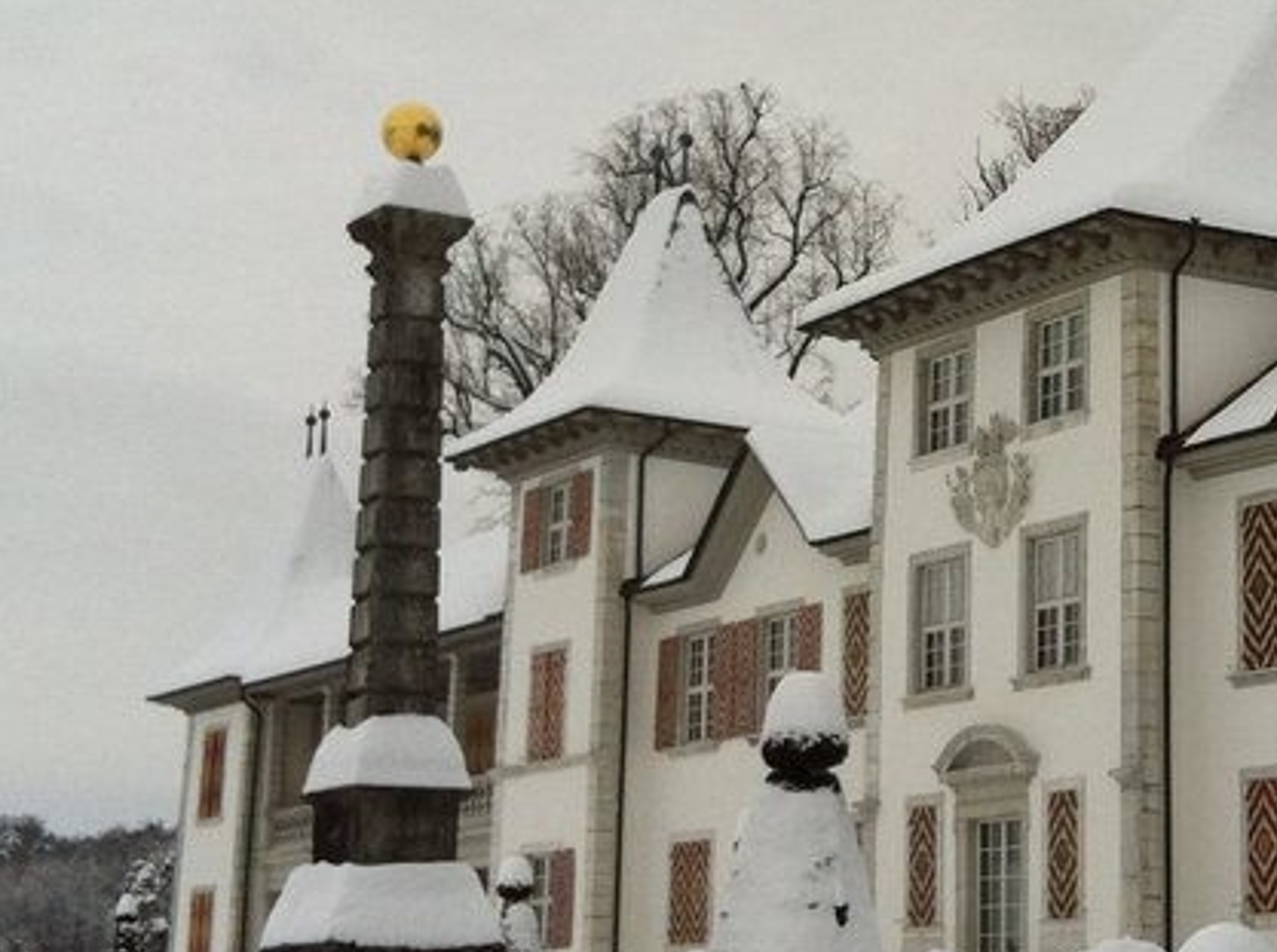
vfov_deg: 17.1
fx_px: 3166
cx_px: 1029
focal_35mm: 86
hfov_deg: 22.5
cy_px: 372
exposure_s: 1/1257
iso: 80
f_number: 2.8
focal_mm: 3.85
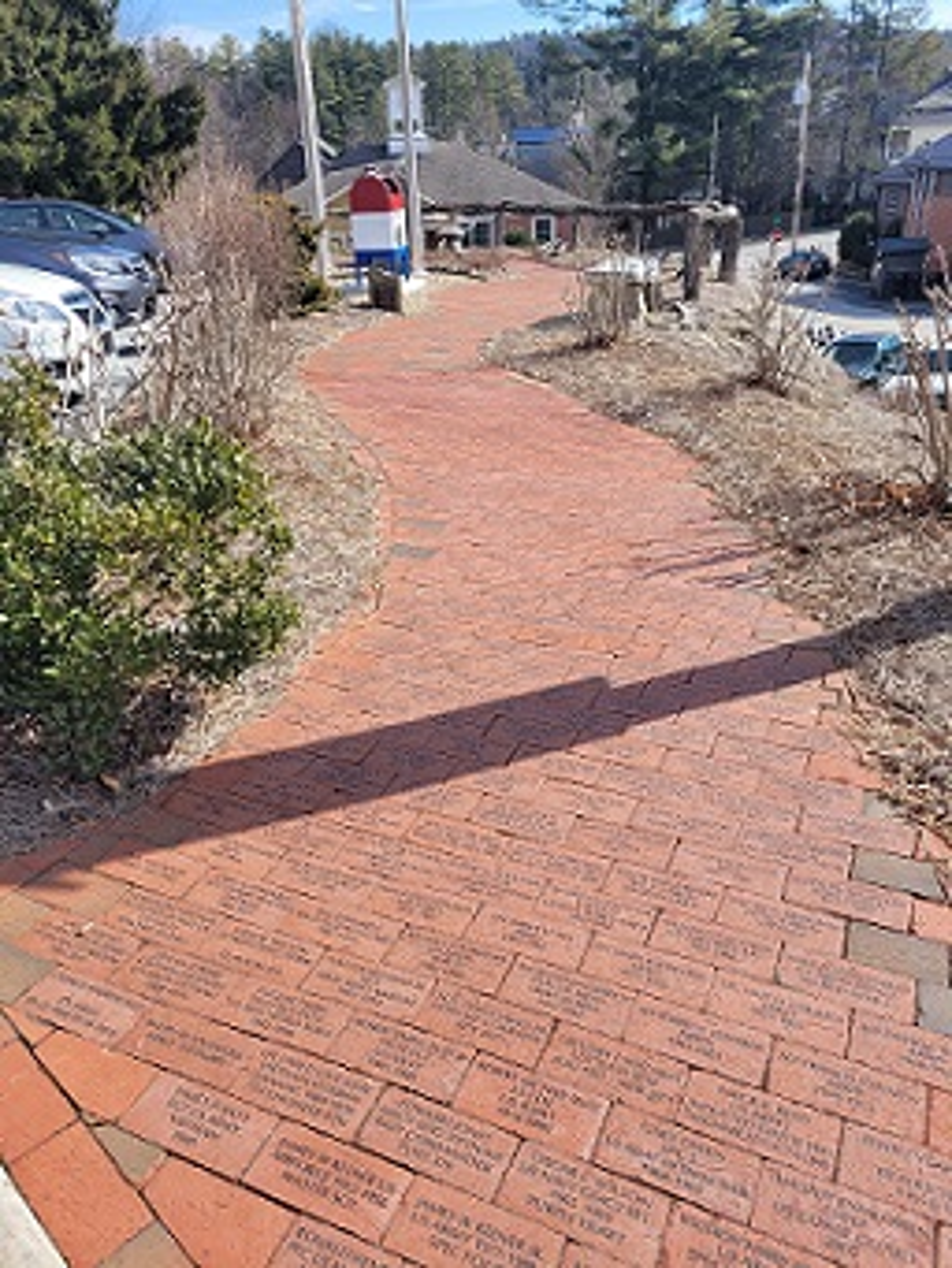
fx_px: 953
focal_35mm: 26
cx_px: 476
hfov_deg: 53.1
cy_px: 634
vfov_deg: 67.3
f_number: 1.8
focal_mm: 5.4
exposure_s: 1/1472
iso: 40
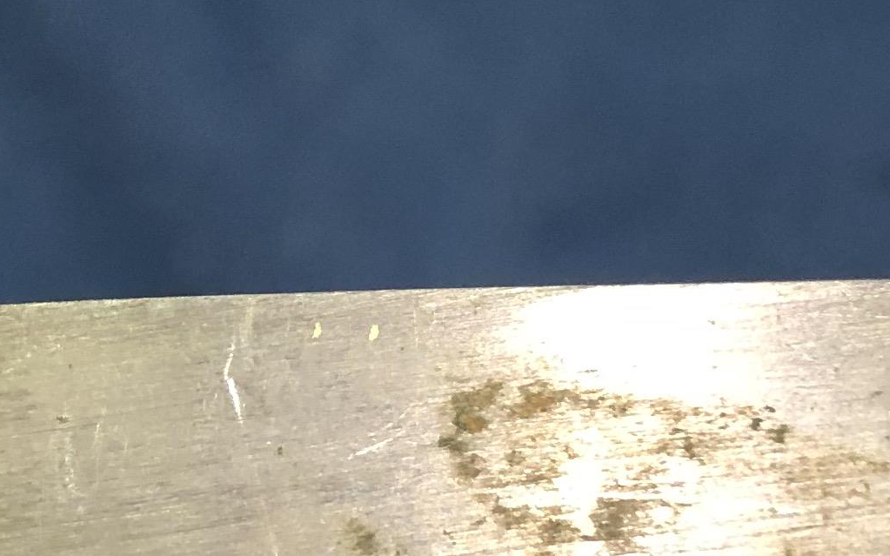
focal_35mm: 117
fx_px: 2837
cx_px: 282
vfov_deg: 11.2
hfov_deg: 17.8
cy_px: 310
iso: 64
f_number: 1.8
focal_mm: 3.99
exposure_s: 1/17
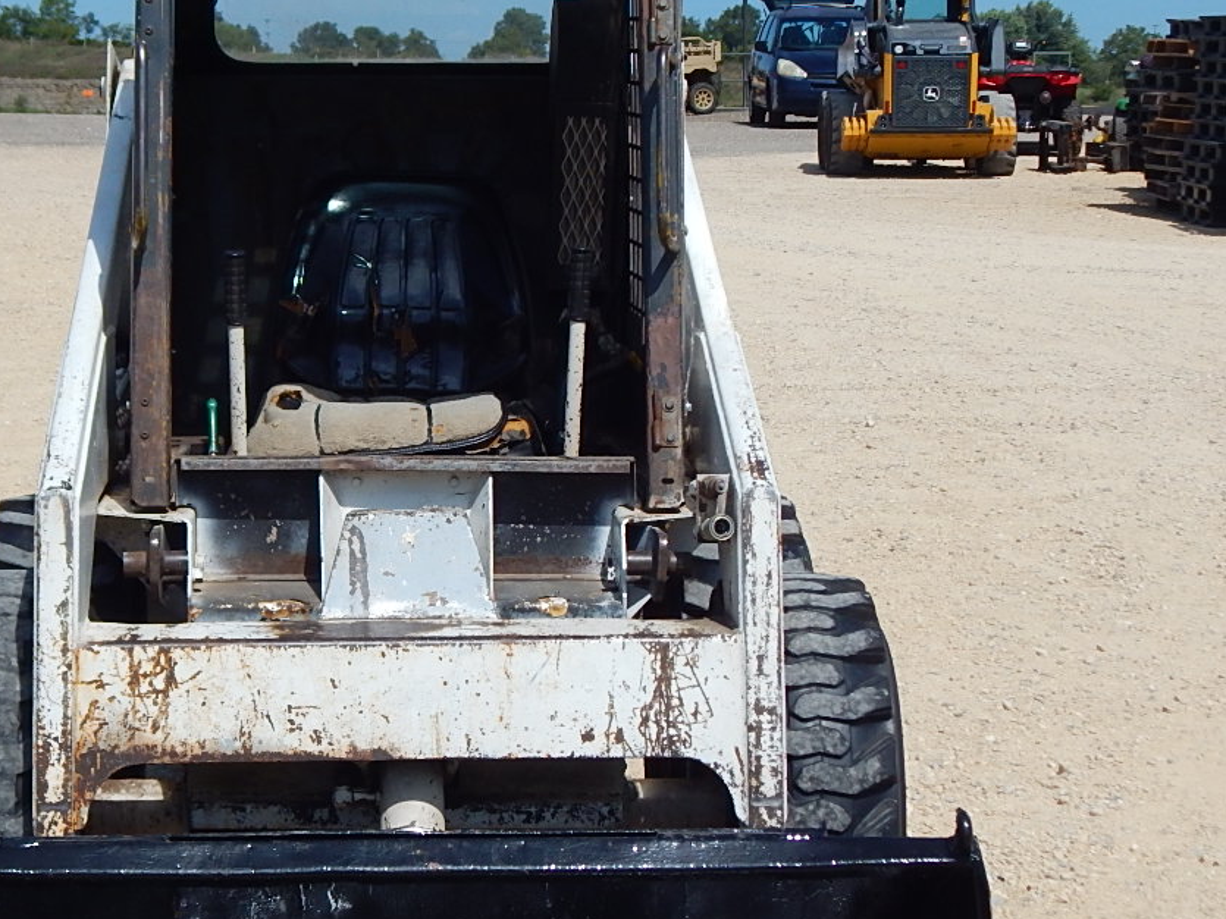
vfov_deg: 16.1
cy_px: 527
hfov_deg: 21.2
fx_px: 3258
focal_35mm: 92
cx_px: 408
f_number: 7.4
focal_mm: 8.6
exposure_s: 1/800
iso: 125
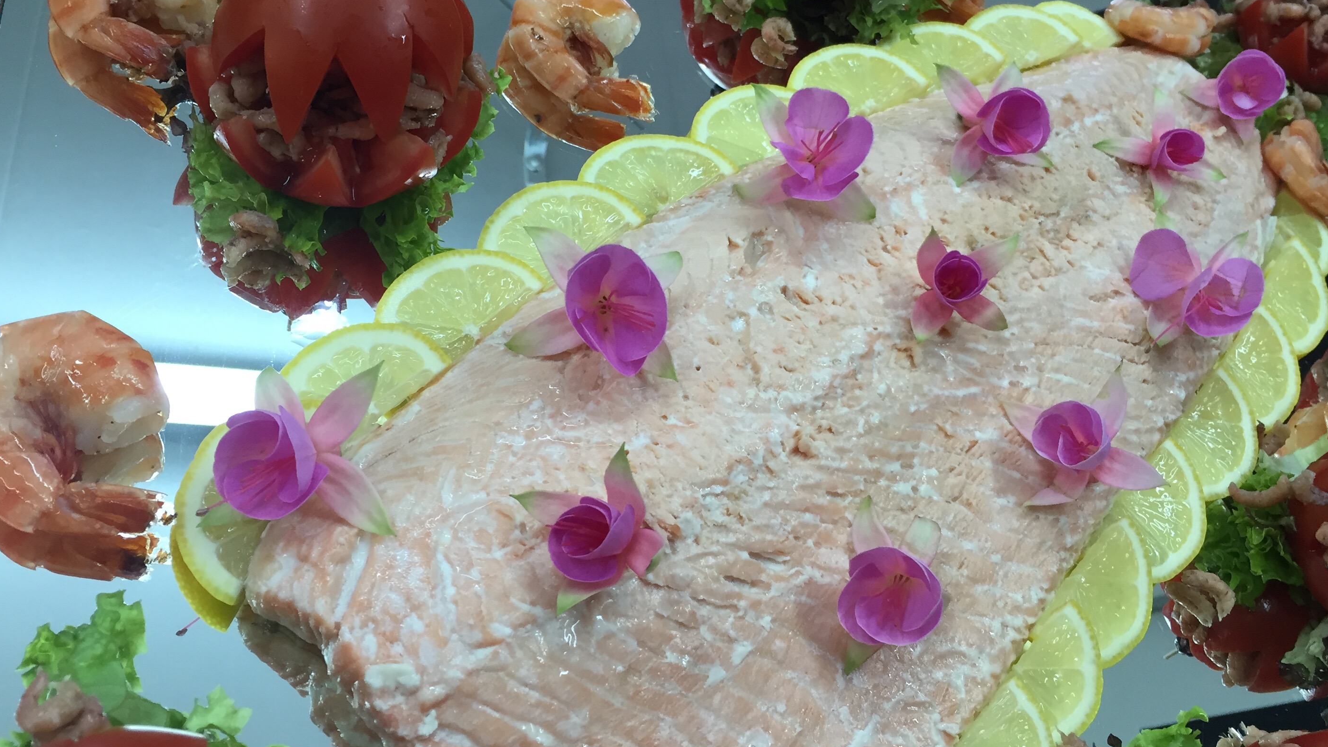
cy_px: 321
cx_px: 654
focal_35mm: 37
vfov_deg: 32.0
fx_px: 1303
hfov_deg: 54.0
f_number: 2.2
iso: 80
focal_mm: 4.15
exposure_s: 1/33
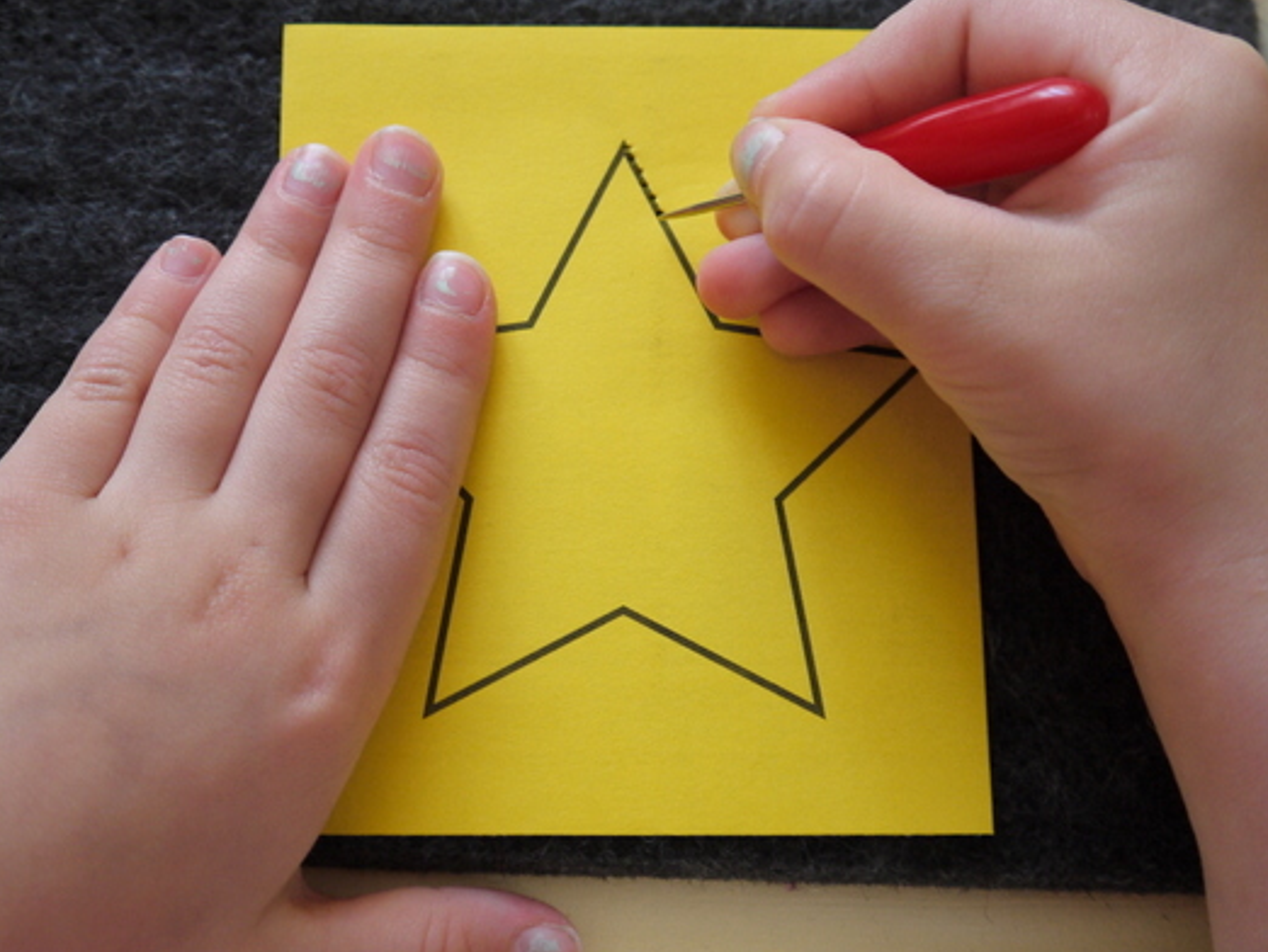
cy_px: 495
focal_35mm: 49
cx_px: 602
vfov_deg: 29.7
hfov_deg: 38.9
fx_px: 1796
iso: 320
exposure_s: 1/125
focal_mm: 20
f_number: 4.2
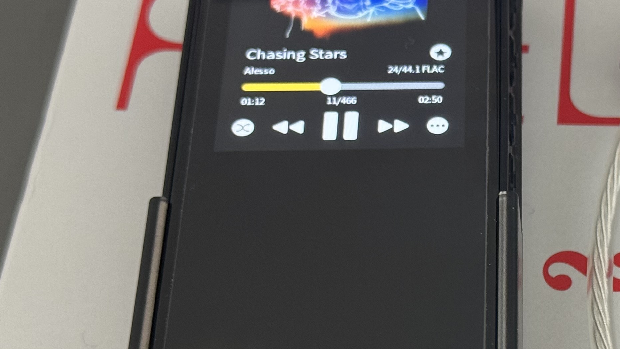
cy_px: 250
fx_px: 1858
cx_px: 585
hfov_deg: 18.6
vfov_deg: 10.7
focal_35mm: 113
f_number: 1.78
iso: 125
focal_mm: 6.76
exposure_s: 1/55
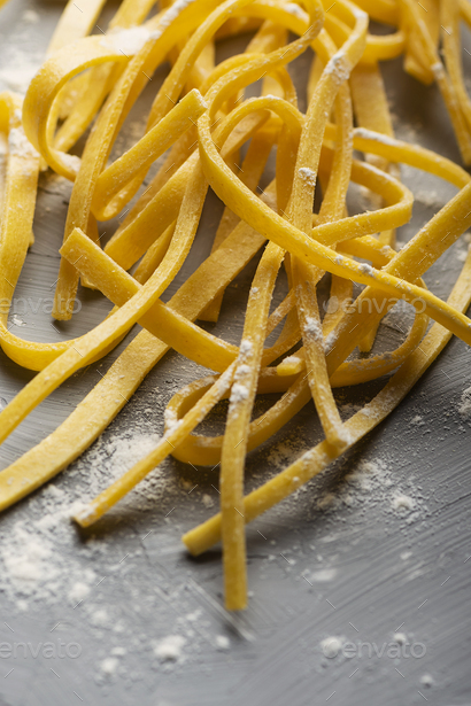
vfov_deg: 13.6
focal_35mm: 151
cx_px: 199
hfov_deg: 9.1
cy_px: 296
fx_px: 2963
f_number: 6.3
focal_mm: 105
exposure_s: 1/200
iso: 100
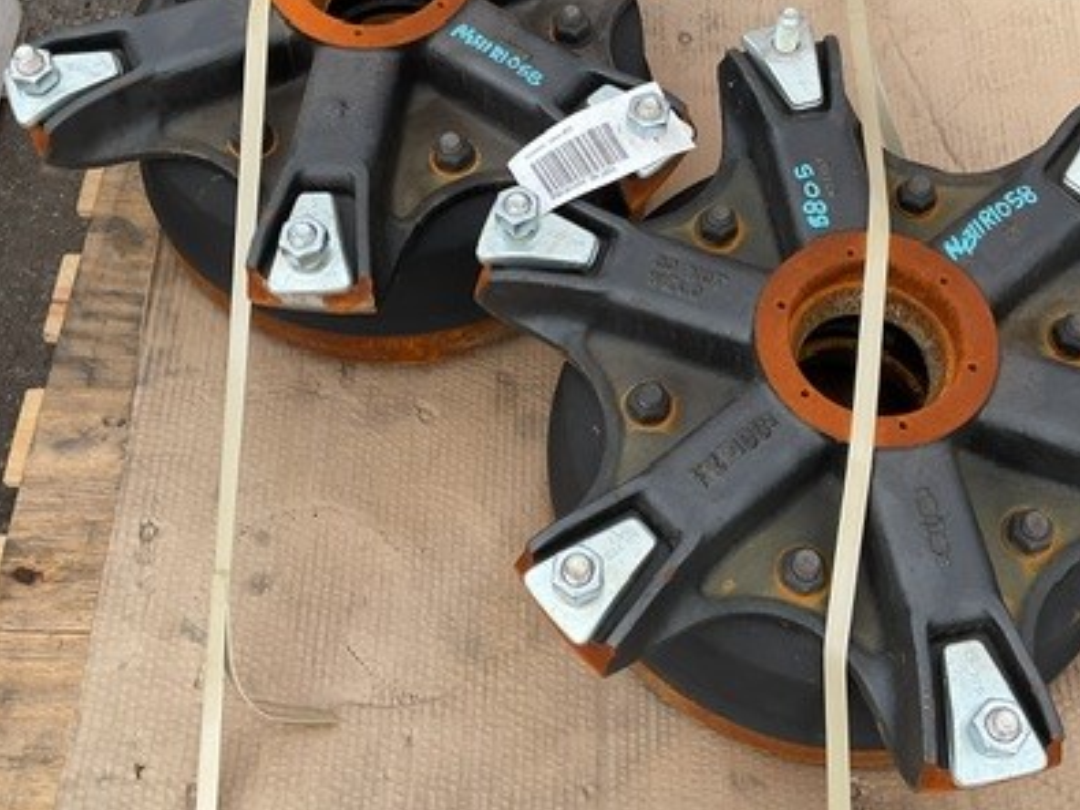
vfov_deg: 30.5
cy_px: 244
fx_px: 1466
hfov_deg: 40.3
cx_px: 648
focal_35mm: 47
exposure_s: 1/335
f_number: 1.8
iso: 16
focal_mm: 3
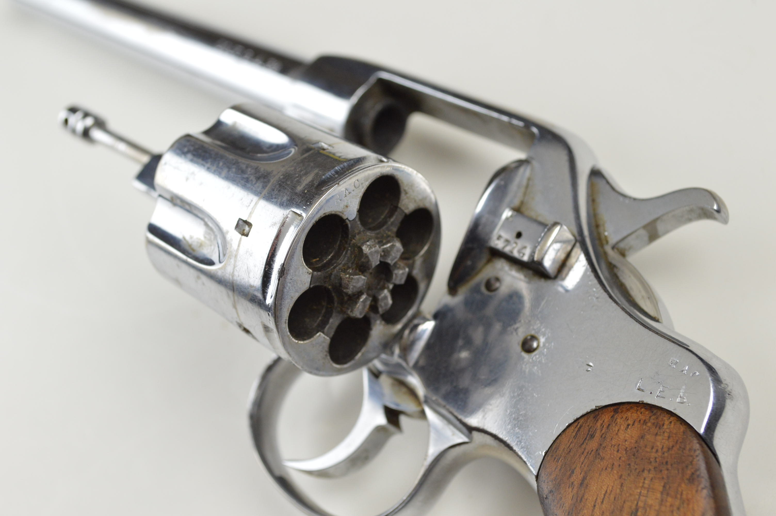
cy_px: 258
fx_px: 1163
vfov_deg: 25.0
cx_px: 388
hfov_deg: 36.9
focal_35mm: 54
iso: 800
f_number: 6.3
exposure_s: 1/125
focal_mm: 36
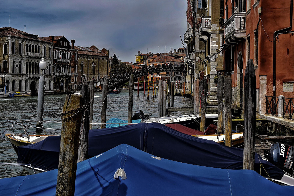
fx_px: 392
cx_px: 147
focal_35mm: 48
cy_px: 98
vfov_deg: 28.1
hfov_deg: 41.1
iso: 200
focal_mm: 32
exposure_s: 1/400
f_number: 10
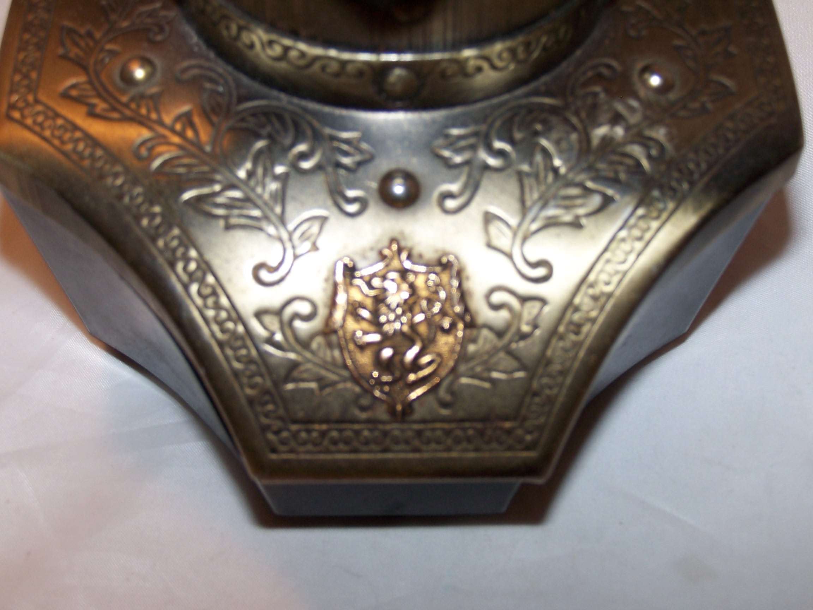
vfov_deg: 21.9
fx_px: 1574
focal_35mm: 67
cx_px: 406
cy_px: 305
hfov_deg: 29.0
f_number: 3.2
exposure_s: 1/60
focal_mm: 11.1
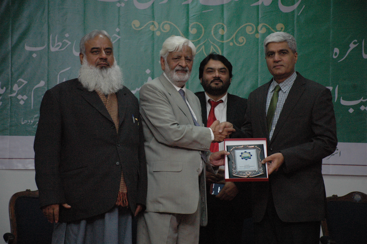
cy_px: 122
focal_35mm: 120
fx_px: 1222
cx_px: 184
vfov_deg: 11.4
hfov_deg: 17.1
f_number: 5.3
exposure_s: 1/60
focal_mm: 80
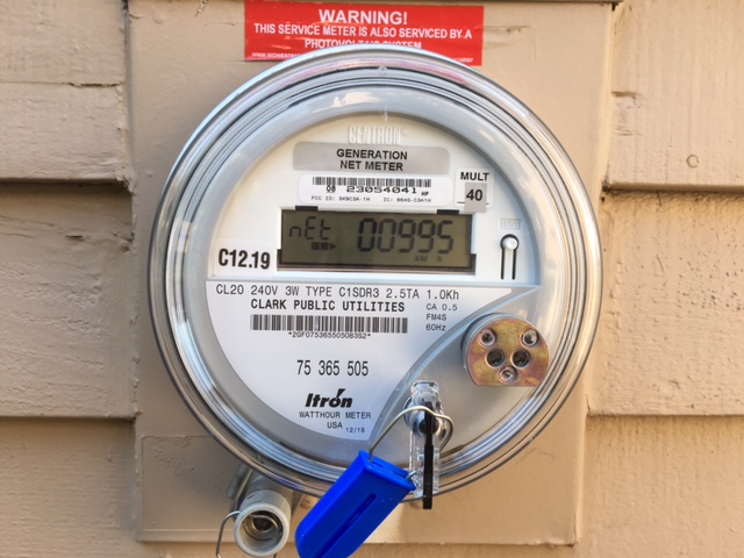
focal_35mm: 29
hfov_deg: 61.7
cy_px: 279
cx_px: 372
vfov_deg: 48.2
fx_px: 623
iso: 25
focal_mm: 4.15
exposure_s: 1/120
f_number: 2.2
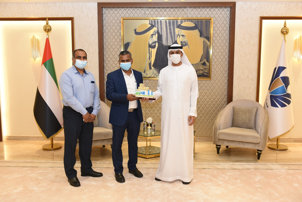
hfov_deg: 55.8
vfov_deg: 38.9
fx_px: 285
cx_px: 151
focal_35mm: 34
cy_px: 101
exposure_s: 1/160
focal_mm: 34
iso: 800
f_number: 4.5
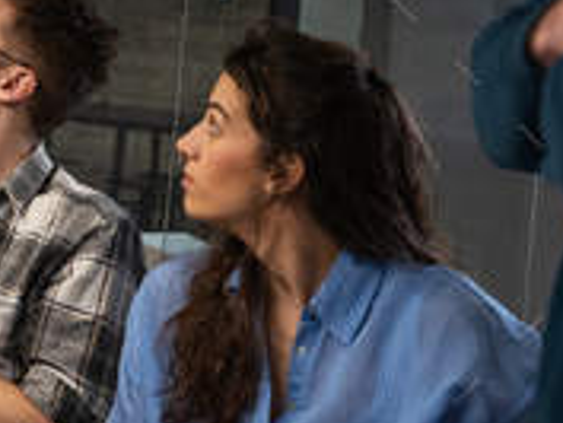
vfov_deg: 12.9
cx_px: -344
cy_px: -97
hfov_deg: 15.8
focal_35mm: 112
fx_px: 1823
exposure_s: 1/160
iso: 1000
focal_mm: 35
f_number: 3.2
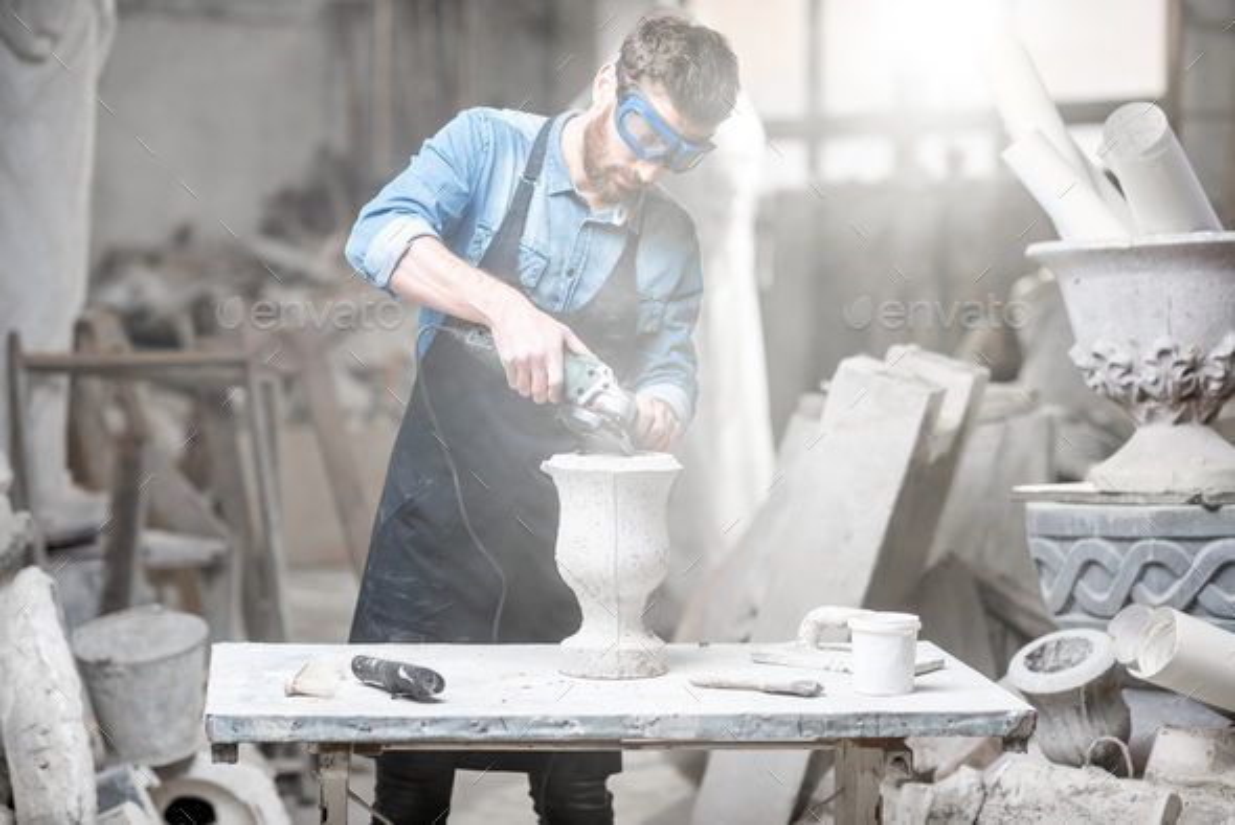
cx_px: 618
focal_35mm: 85
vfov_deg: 16.1
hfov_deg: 23.9
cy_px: 412
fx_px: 2917
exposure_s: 1/200
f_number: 2.5
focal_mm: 85
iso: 400
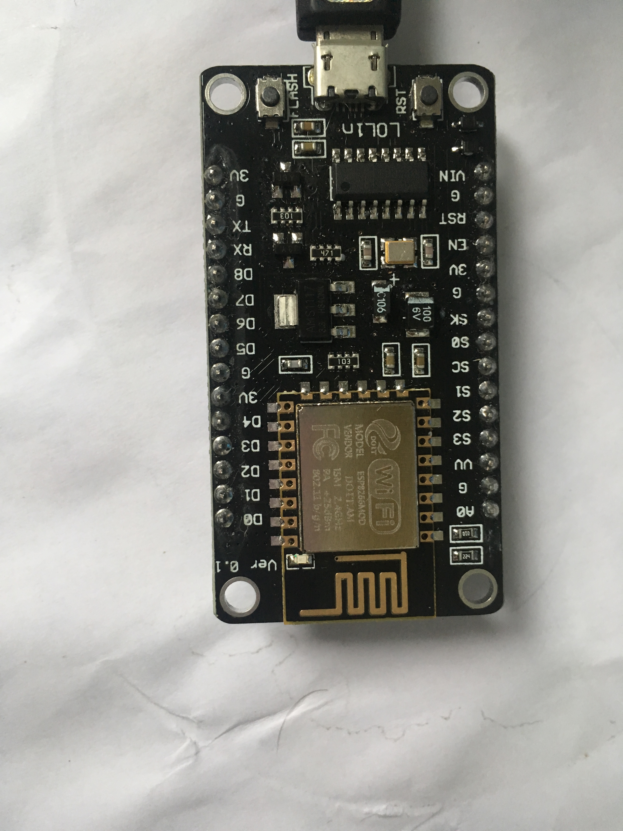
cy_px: 416
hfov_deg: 48.2
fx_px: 696
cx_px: 312
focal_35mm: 29
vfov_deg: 61.7
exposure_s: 1/33
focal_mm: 4.15
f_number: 2.2
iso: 125
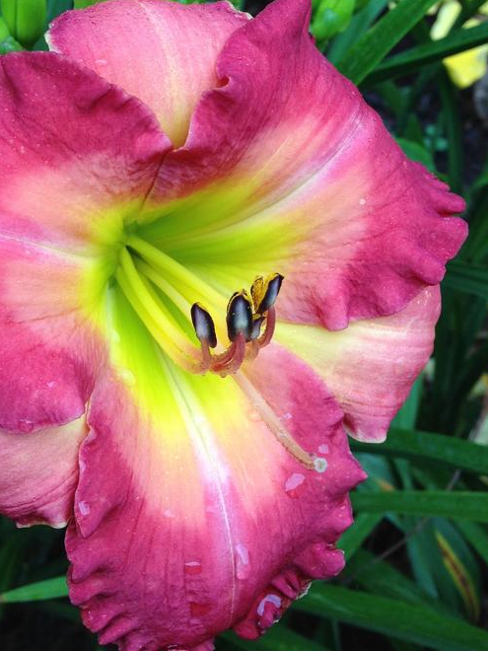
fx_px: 940
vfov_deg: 38.0
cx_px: 176
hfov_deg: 29.0
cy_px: 253
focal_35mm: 50
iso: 50
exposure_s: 1/359
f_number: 2.4
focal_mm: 4.12
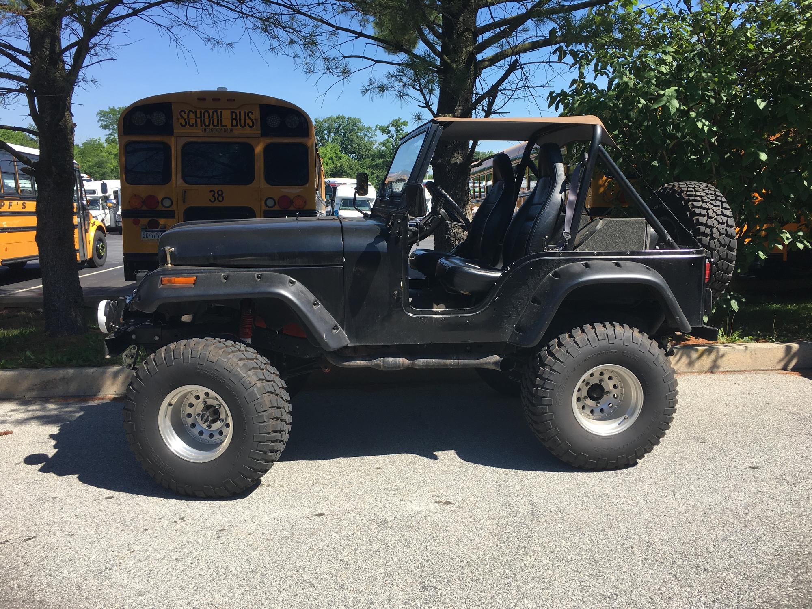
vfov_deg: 48.2
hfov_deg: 61.7
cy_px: 304
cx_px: 406
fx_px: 680
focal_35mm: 29
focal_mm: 4.15
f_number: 2.2
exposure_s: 1/769
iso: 25
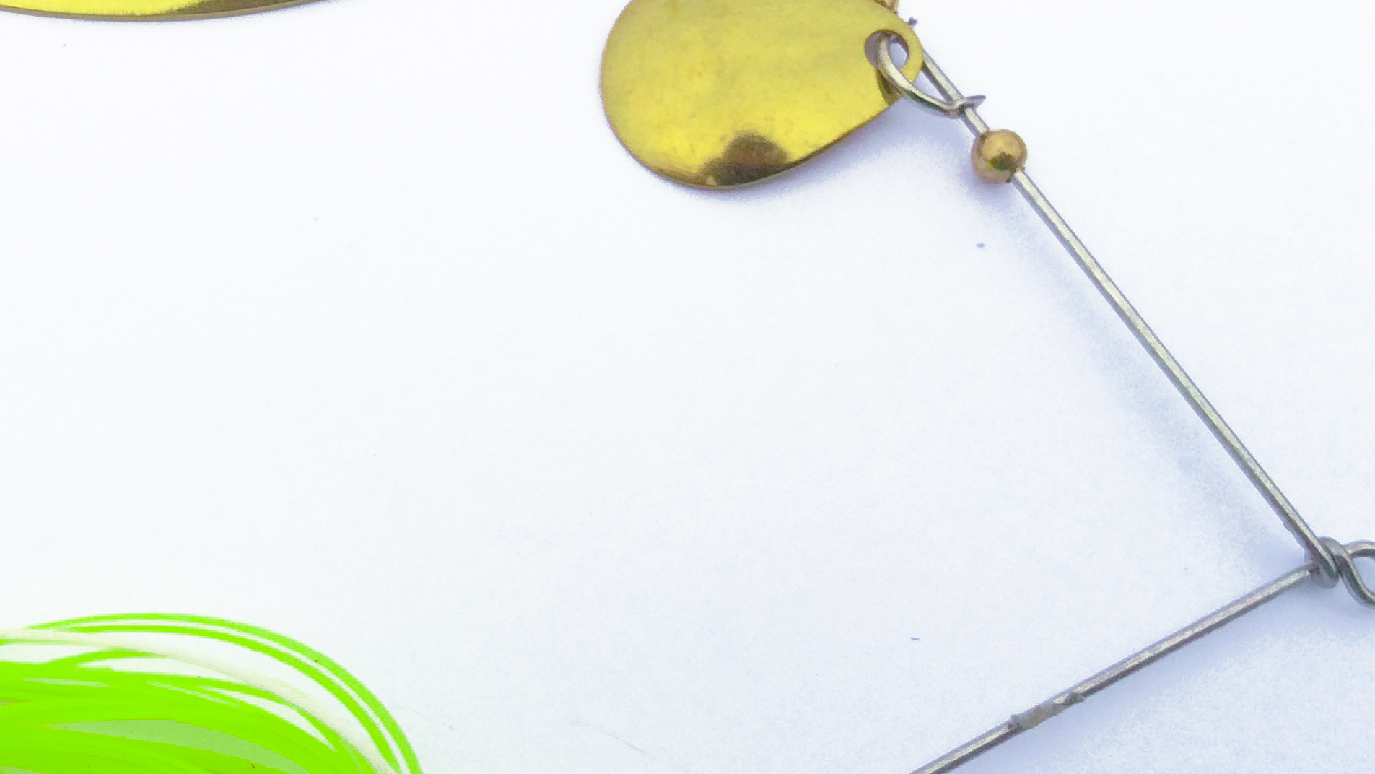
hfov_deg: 36.5
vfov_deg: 21.4
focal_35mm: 56
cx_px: 378
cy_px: 513
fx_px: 2042
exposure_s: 1/3165
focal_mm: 4.12
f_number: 2.2
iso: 40
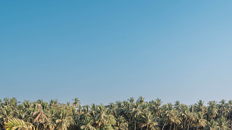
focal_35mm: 60
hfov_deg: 34.9
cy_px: 144
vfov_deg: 19.2
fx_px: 369
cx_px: 116
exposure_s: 1/8
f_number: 10
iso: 64
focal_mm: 38
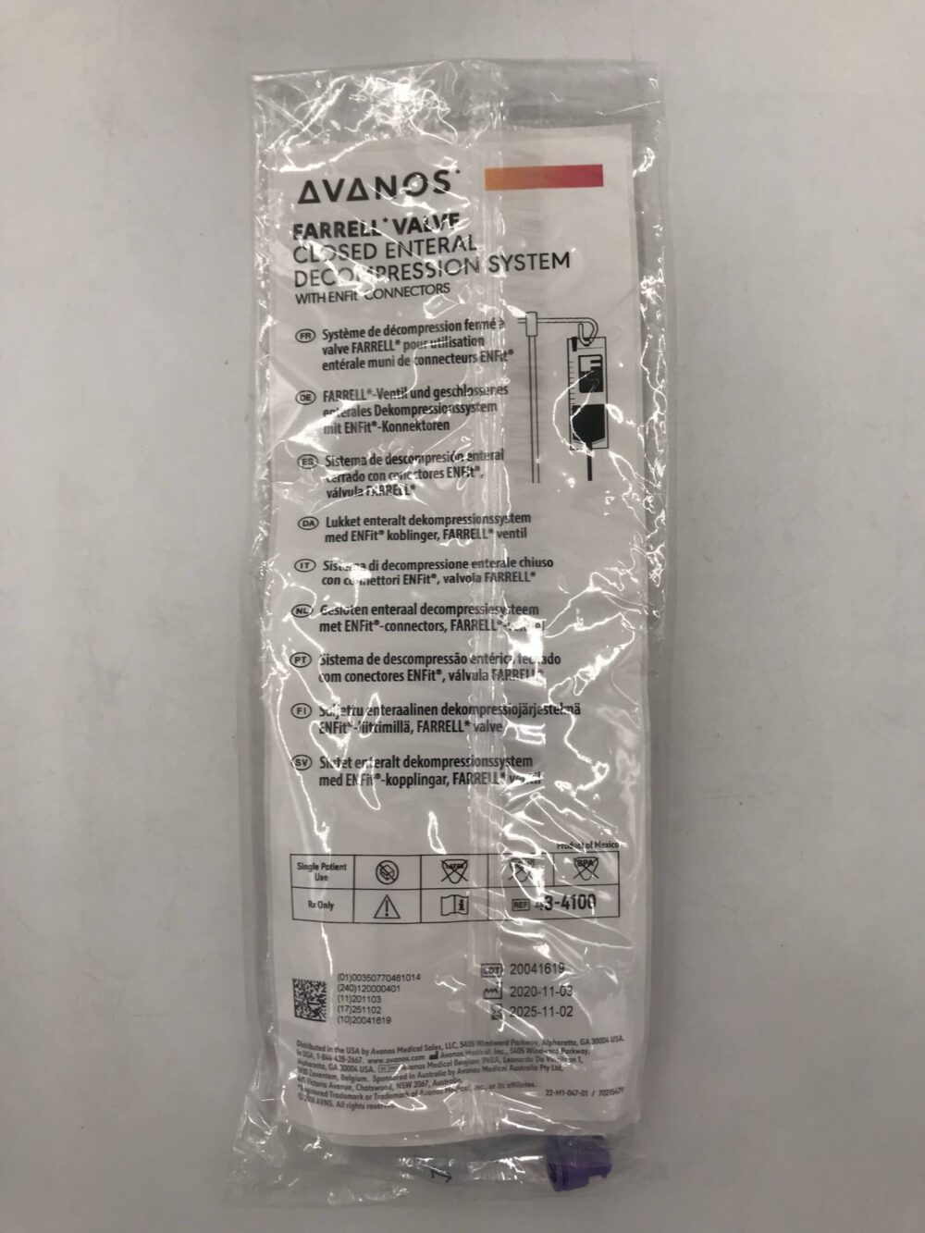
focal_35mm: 28
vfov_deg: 63.4
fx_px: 997
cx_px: 462
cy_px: 616
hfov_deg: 49.8
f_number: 1.8
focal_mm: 3.99
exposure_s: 1/60
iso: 25
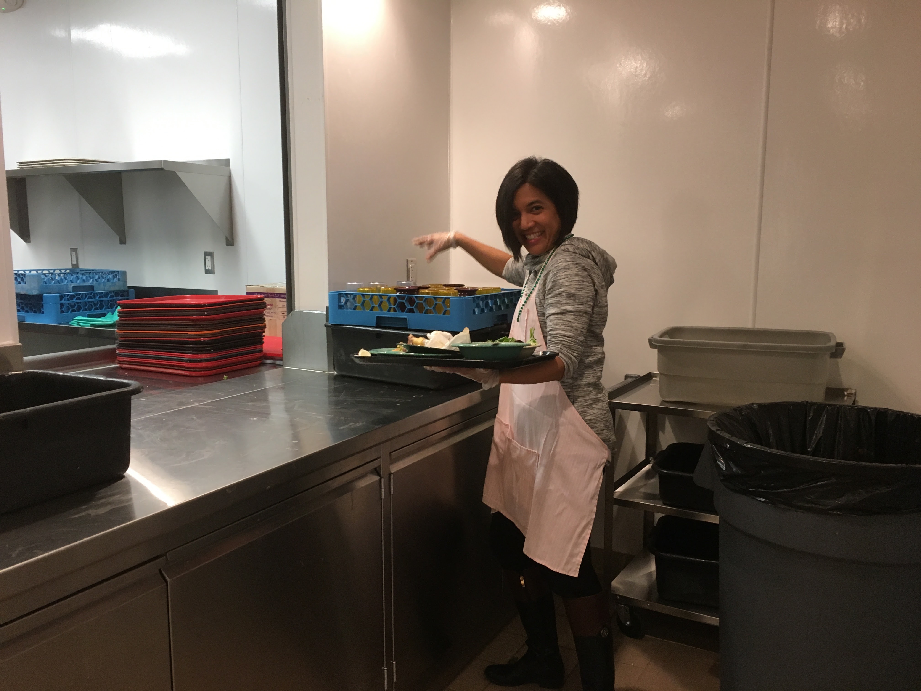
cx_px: 460
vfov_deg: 48.2
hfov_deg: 61.7
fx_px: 772
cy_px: 346
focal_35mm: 29
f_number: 2.2
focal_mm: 4.15
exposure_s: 1/30
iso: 100
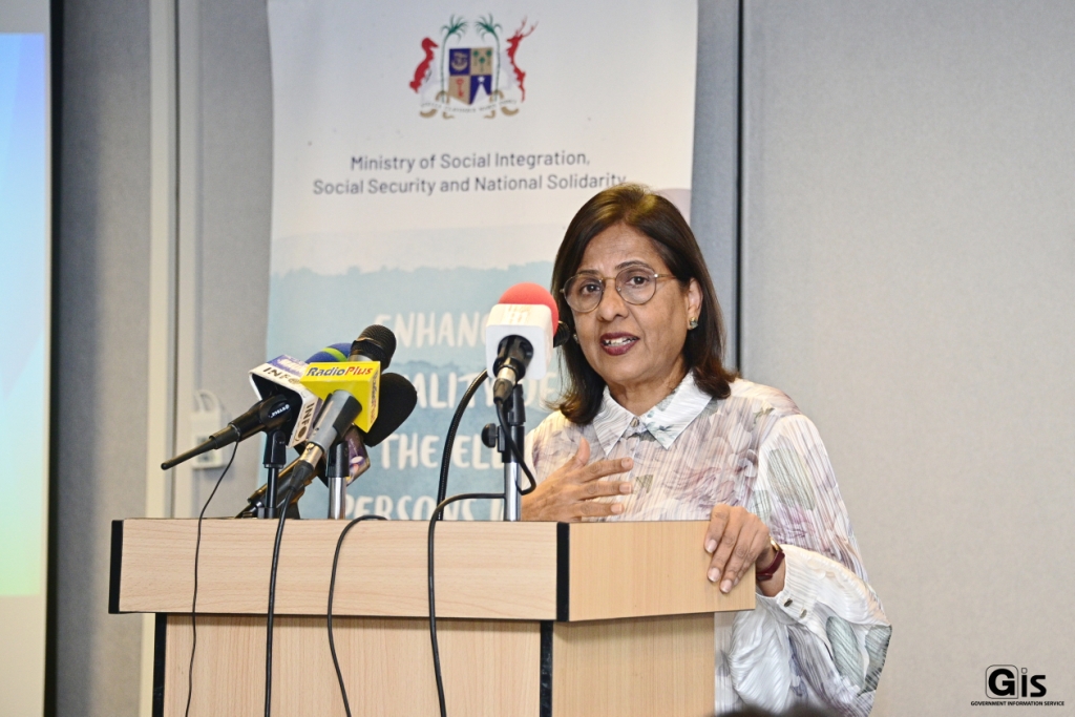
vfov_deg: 14.0
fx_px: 2927
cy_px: 358
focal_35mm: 98
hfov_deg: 20.8
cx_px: 538
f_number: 5.6
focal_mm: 98
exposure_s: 1/200
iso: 1250
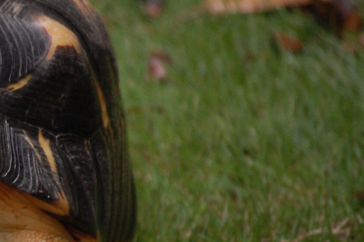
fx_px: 6248
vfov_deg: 2.2
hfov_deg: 3.3
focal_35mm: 619
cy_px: 190
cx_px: -147
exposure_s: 1/320
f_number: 5
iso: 800
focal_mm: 135
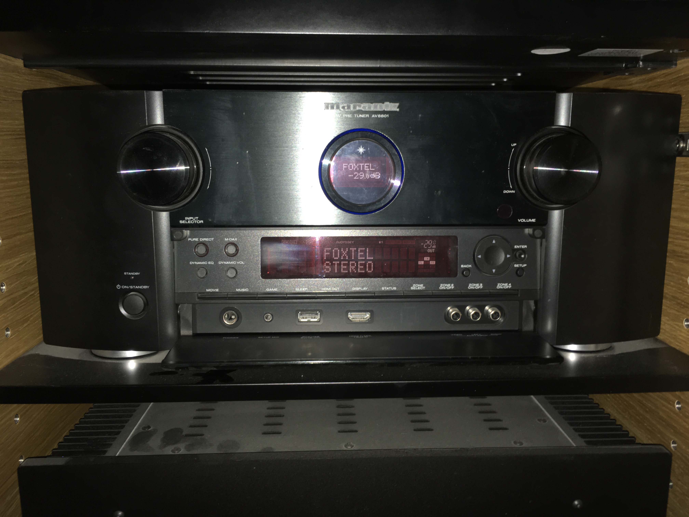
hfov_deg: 61.7
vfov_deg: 48.2
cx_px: 344
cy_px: 258
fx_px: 577
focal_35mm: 29
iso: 32
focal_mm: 4.15
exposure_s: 1/17
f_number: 2.2
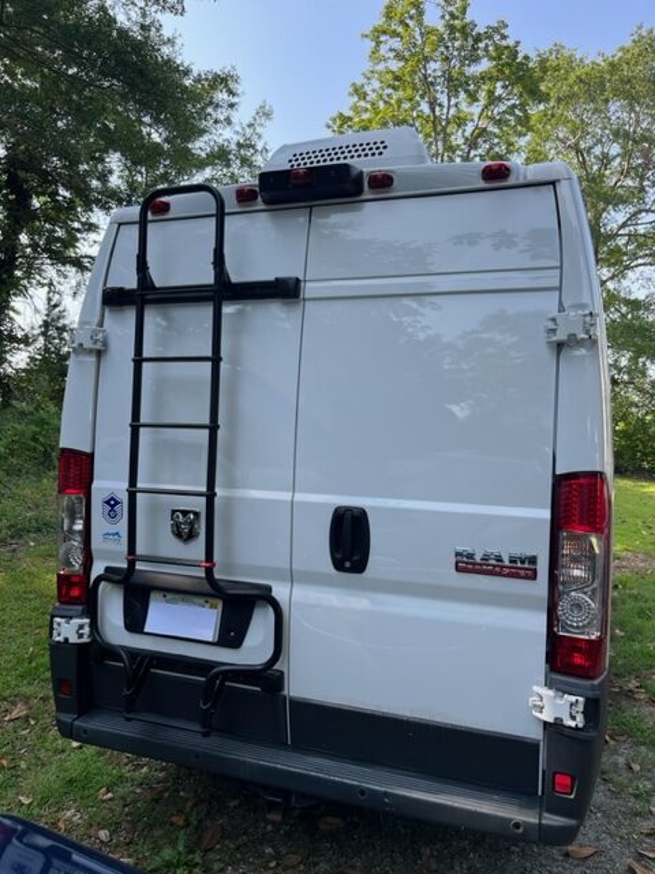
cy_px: 437
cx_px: 328
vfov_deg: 67.3
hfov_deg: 53.1
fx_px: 656
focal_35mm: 26
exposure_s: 1/618
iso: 50
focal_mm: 5.1
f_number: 1.6
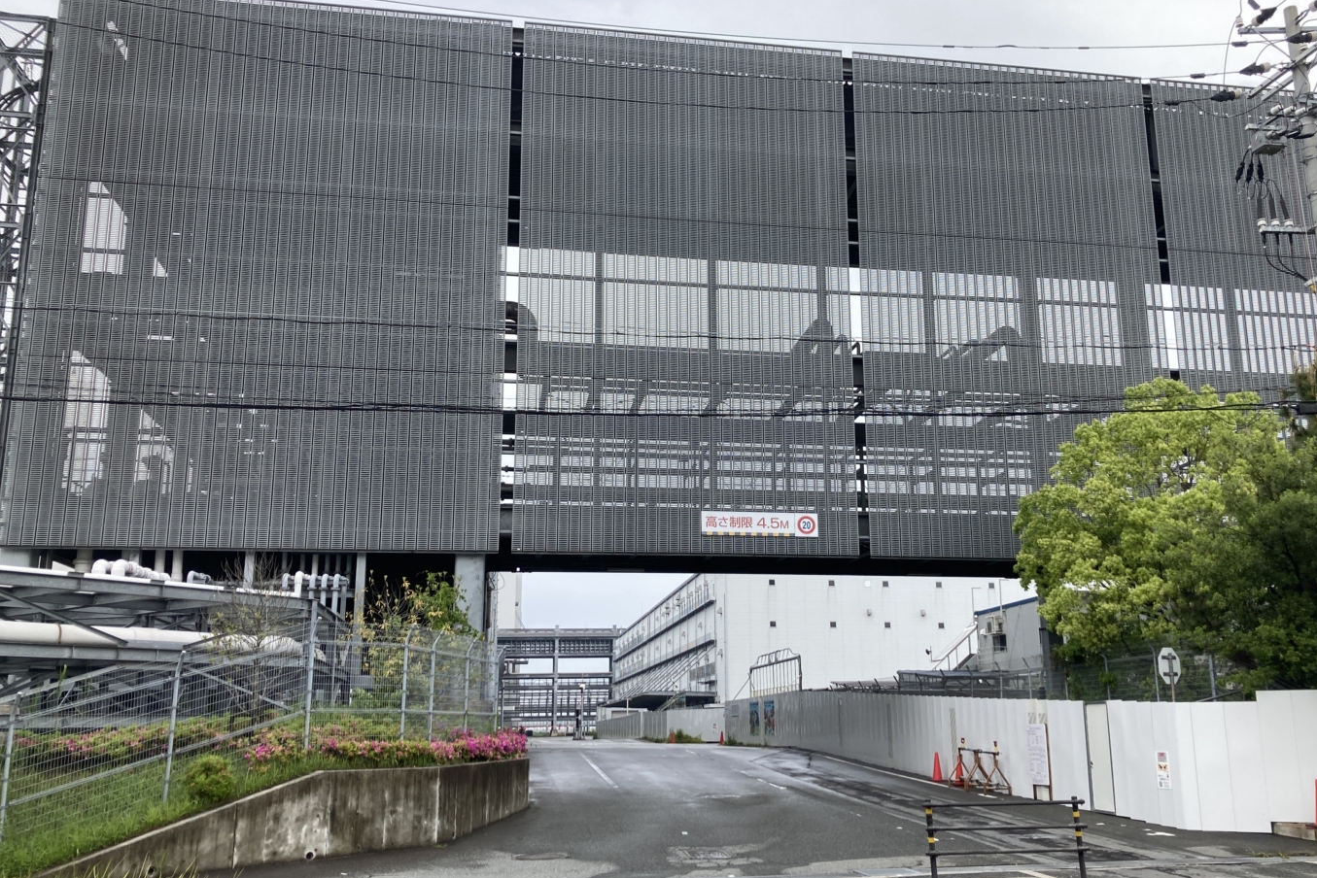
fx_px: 1207
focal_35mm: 33
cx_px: 730
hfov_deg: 57.1
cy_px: 464
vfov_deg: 40.0
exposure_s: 1/1091
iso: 20
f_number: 1.8
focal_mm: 3.99
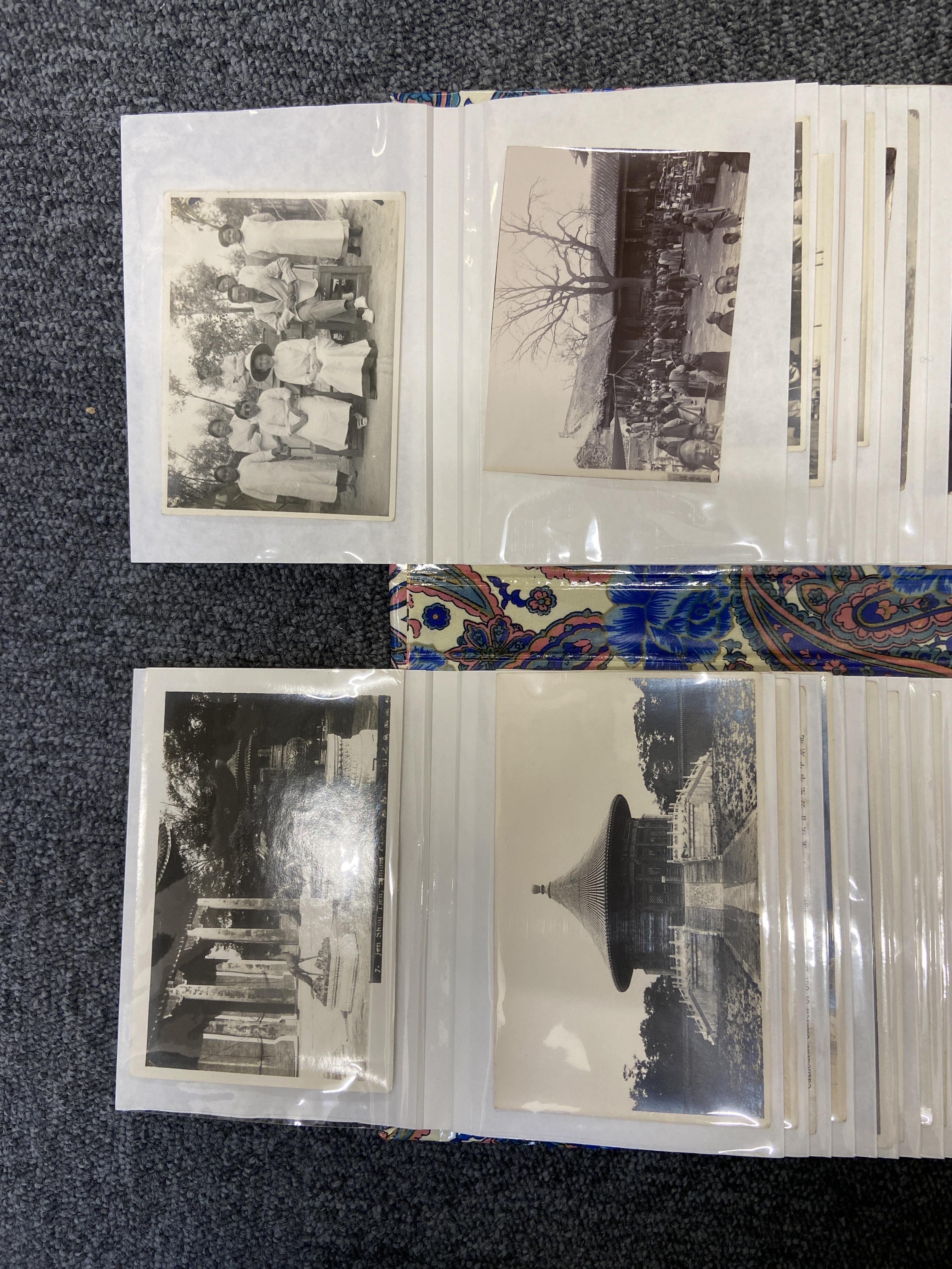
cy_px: 634
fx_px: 953
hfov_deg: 53.1
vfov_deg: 67.3
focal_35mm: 26
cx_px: 476
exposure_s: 1/100
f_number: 1.8
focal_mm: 4.25
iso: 100
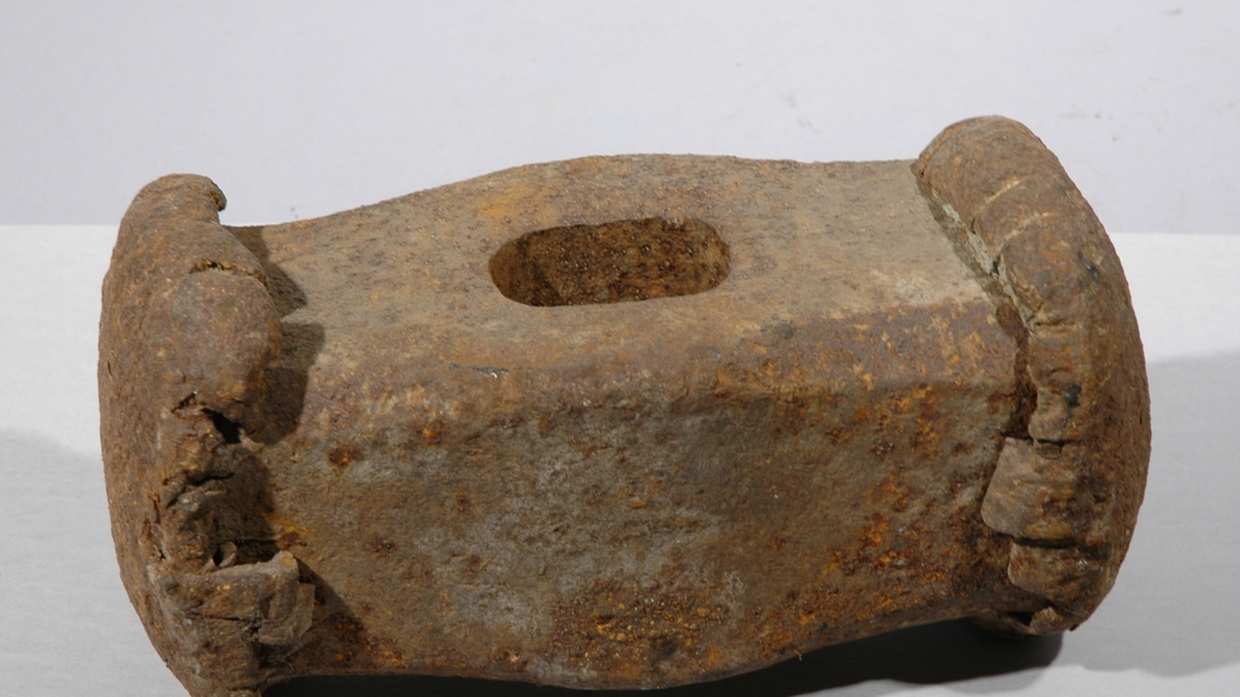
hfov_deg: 17.3
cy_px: 457
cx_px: 612
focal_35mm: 124
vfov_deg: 9.8
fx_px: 4076
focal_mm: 70
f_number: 10
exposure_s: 1/8
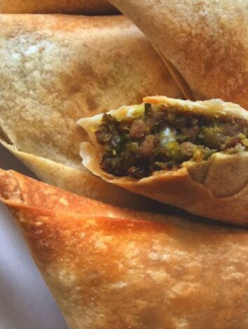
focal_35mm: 63
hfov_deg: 22.4
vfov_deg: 30.5
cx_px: 247
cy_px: 212
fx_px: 601
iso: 32
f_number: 2.2
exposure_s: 1/50
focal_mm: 4.15
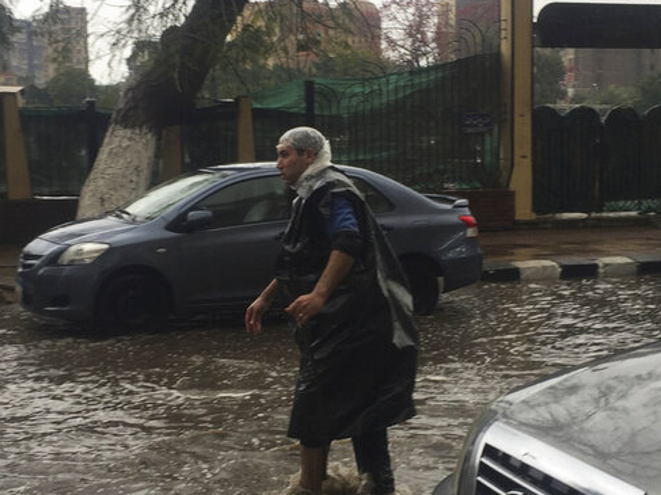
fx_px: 1165
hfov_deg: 31.7
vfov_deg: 24.0
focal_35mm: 61
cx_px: 330
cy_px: 255
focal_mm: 4.15
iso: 32
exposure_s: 1/110
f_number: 2.2
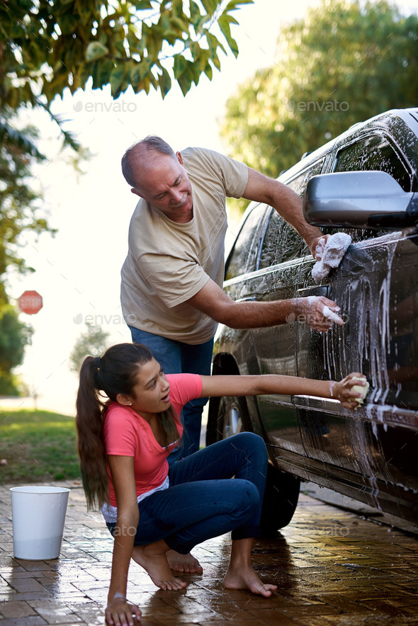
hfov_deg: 27.0
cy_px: 313
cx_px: 209
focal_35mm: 50
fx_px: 870
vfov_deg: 39.6
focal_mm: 50
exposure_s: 1/800
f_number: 2
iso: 200
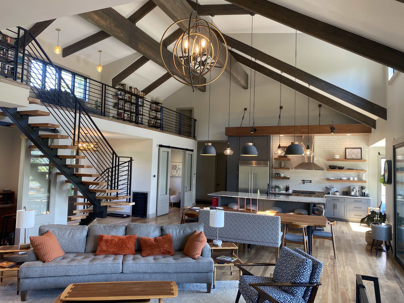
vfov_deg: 53.1
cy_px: 152
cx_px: 202
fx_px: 303
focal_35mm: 26
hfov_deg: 67.3
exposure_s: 1/60
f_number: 1.8
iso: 64
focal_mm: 4.25
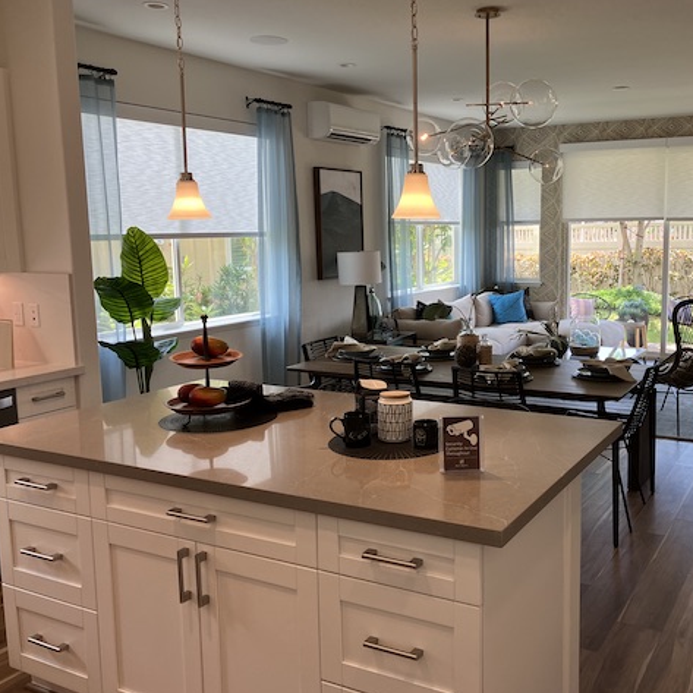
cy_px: 343
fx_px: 770
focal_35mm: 34
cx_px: 447
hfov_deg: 47.9
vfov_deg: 48.4
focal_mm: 3.99
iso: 40
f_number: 1.8
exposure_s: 1/120
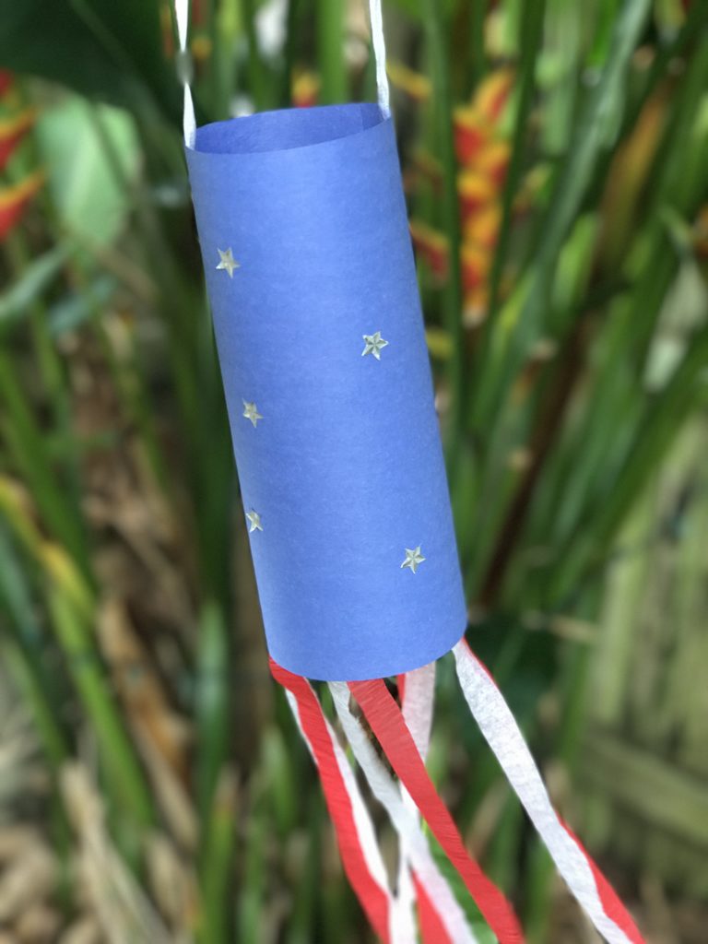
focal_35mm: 57
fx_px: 1554
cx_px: 354
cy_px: 472
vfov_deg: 33.8
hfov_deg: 25.7
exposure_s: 1/60
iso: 250
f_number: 2.8
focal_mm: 6.6
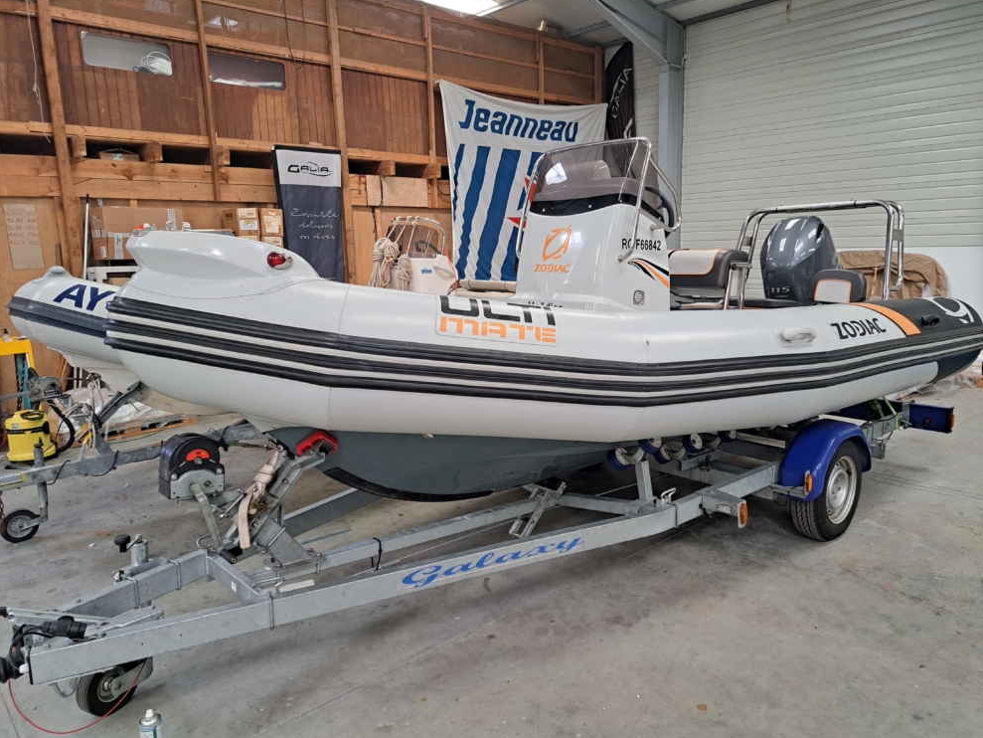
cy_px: 377
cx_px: 511
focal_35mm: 25
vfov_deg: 54.9
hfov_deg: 69.4
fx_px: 710
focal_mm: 5.23
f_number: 1.8
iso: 125
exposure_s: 1/50
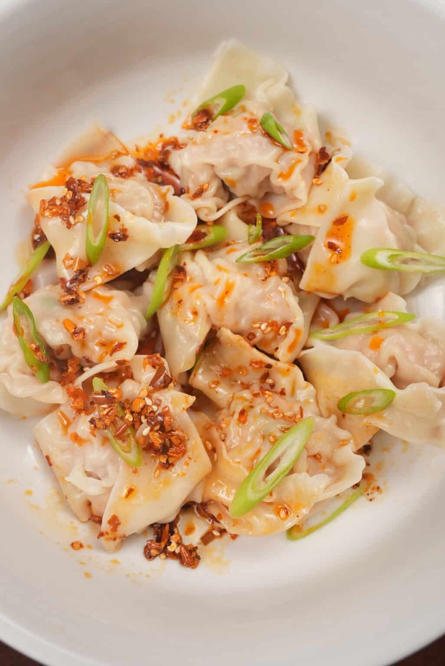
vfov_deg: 57.5
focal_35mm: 33
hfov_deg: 40.2
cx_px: 222
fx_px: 607
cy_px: 333
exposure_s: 1/200
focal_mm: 32.8
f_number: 9
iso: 4000
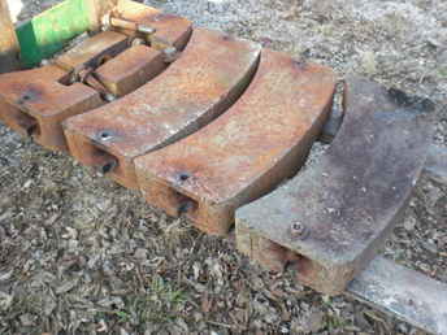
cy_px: 168
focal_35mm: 38
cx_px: 224
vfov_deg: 37.7
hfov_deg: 49.0
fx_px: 491
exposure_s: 1/125
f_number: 3.1
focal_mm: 6.3
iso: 100
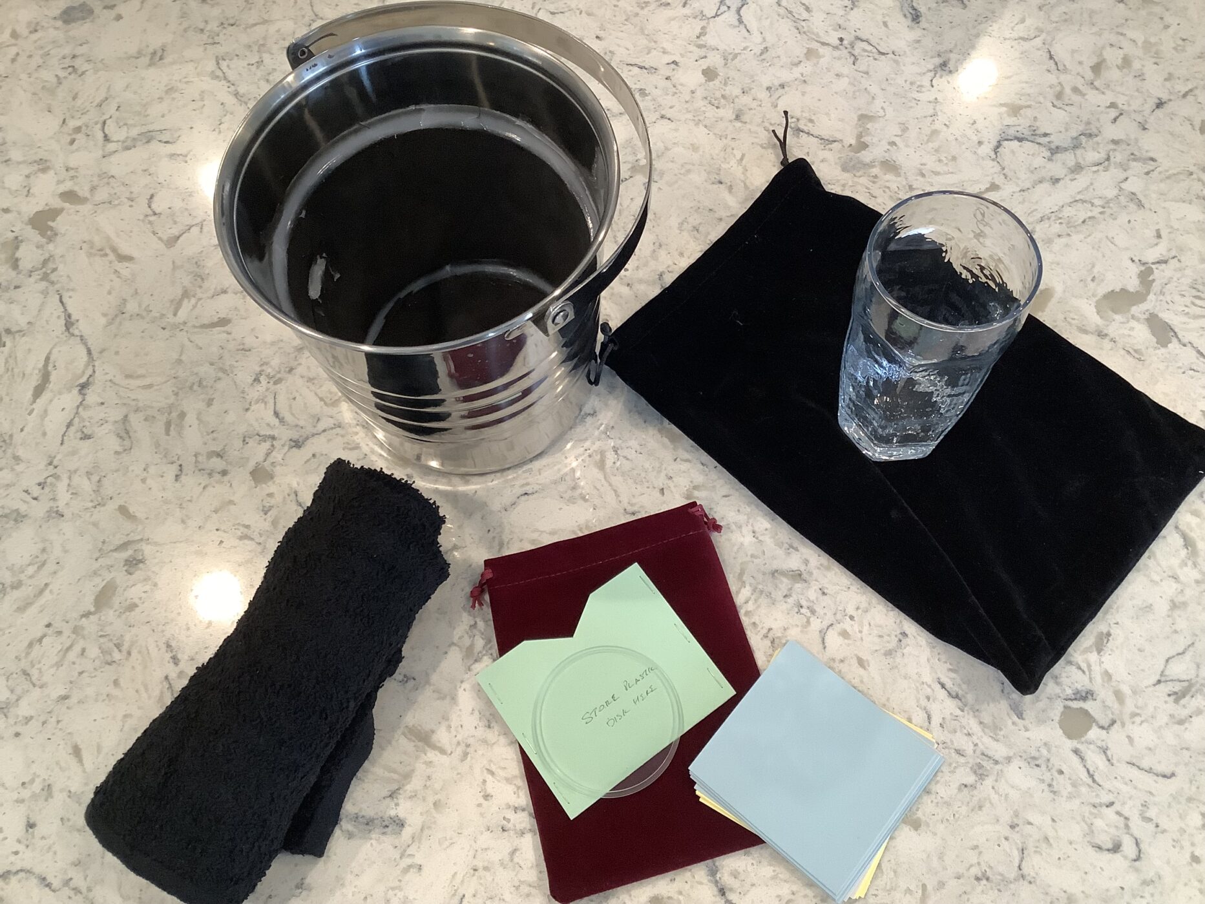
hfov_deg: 58.3
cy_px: 452
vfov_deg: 45.4
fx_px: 1079
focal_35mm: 31
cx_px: 602
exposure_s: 1/60
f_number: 2.4
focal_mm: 3.3
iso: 250
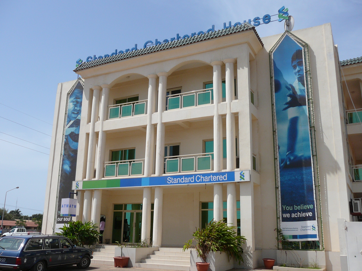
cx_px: 181
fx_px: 366
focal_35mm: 35
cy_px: 136
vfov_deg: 40.7
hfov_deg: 52.6
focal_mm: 5.2
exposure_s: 1/640
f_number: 5
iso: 80
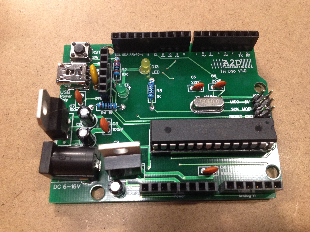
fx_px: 313
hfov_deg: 52.6
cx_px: 155
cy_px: 116
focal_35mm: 35
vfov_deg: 40.7
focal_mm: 4.28
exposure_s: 1/20
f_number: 2.4
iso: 200
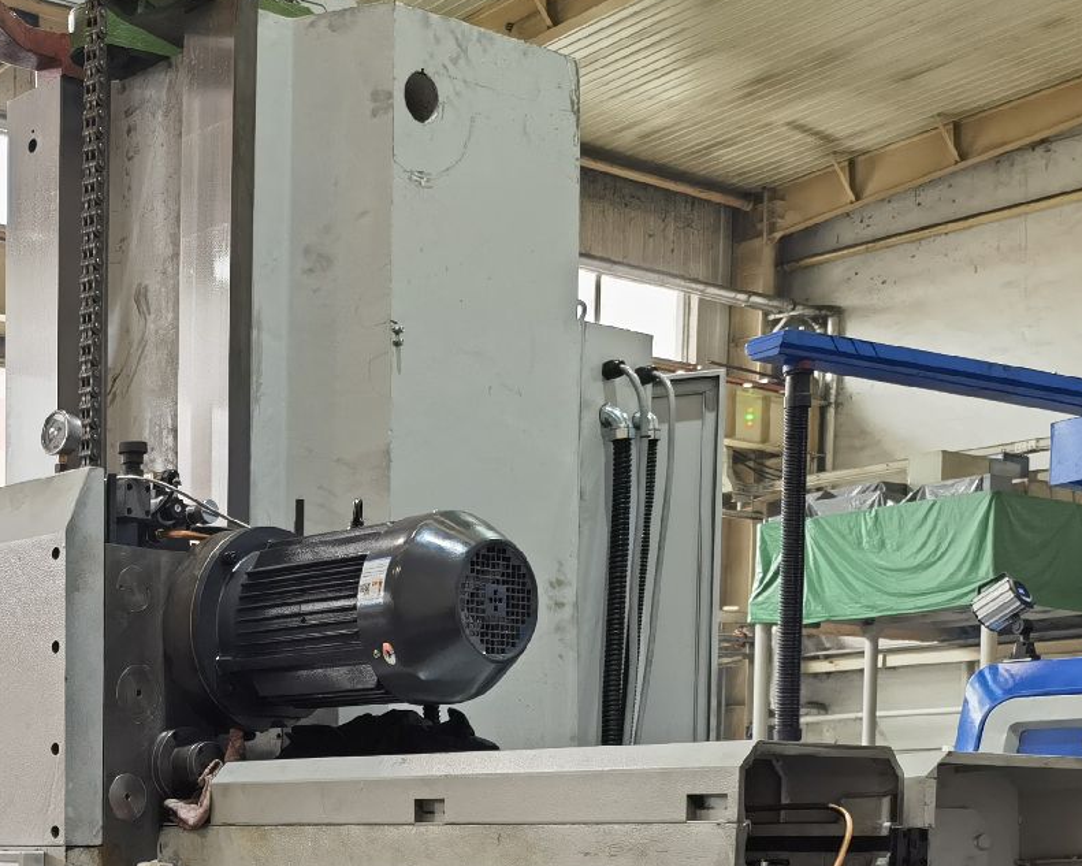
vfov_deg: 22.8
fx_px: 2050
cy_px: 900
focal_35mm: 64
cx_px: -109
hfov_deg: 27.1
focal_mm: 6.67
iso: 160
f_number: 1.9
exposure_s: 1/50
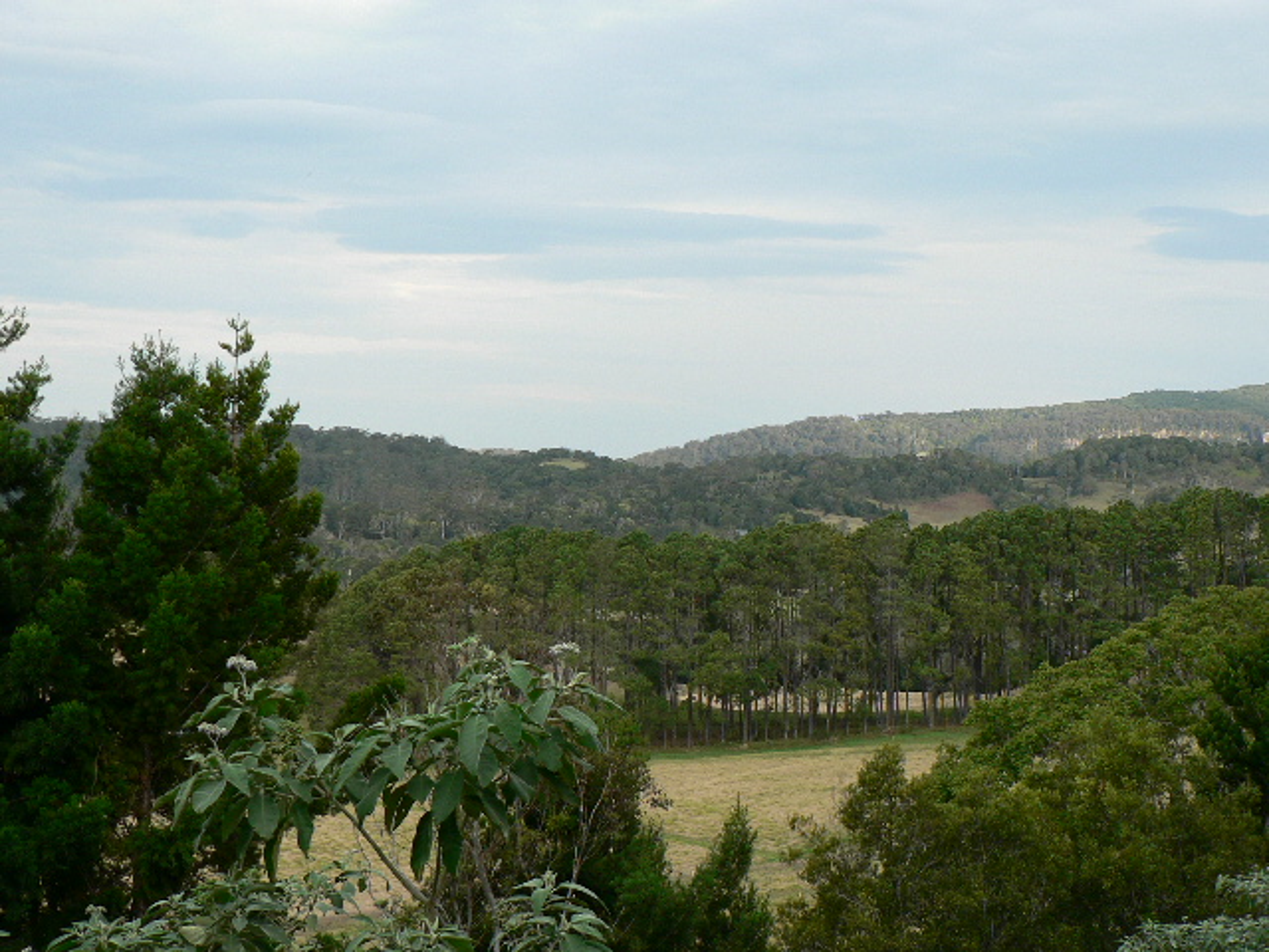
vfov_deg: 22.3
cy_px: 476
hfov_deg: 29.4
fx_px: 2420
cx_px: 634
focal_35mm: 66
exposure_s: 1/100
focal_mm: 11
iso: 80
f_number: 3.6
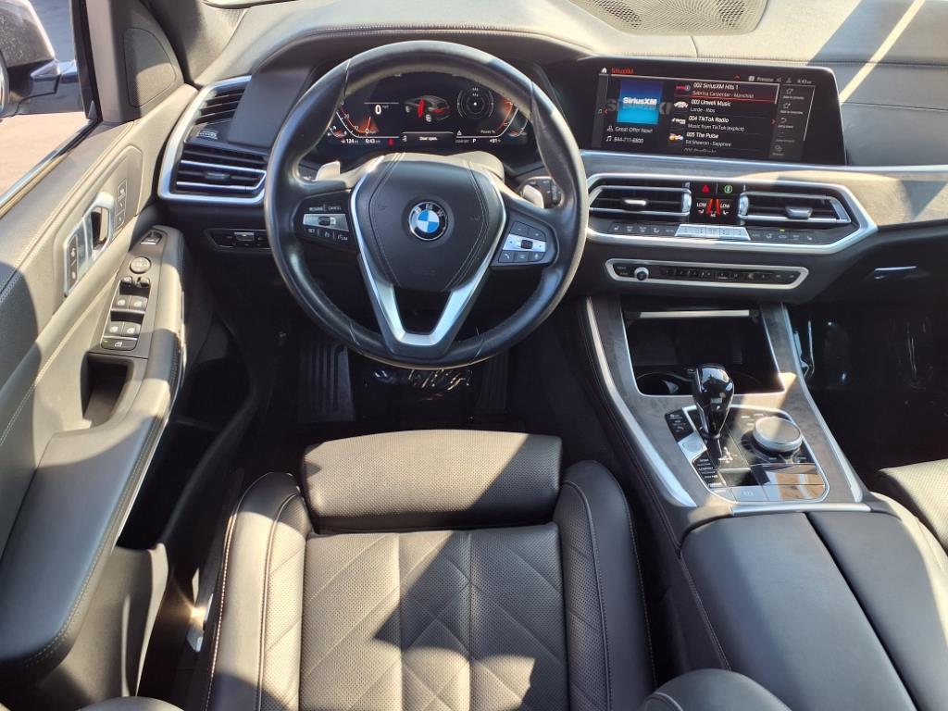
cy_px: 356
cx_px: 474
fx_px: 739
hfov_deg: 65.3
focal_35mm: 27
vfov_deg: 51.4
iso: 40
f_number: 1.9
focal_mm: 3.58
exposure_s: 1/120
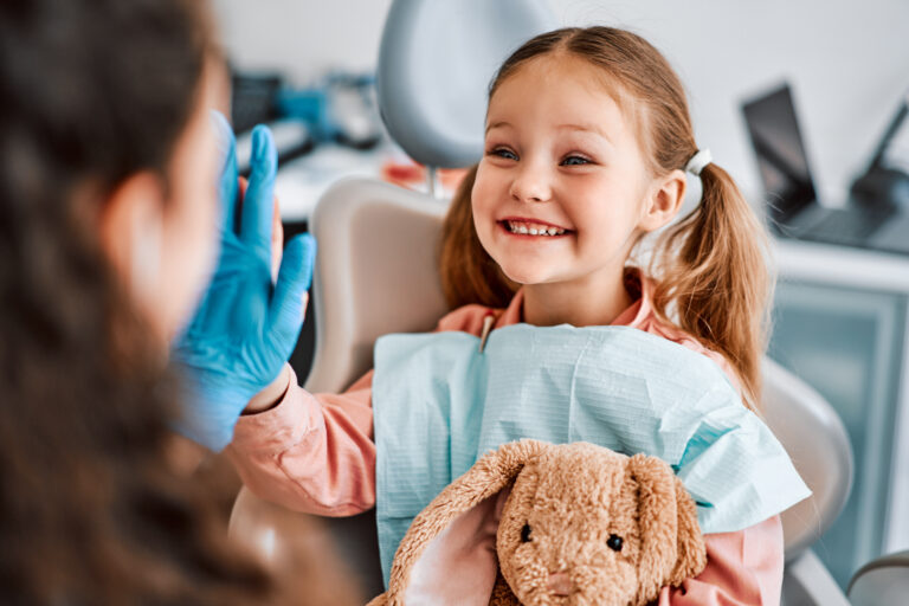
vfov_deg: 24.6
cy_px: 303
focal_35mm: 55
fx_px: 1389
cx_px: 454
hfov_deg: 36.2
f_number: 1.8
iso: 100
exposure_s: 1/200
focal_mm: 55
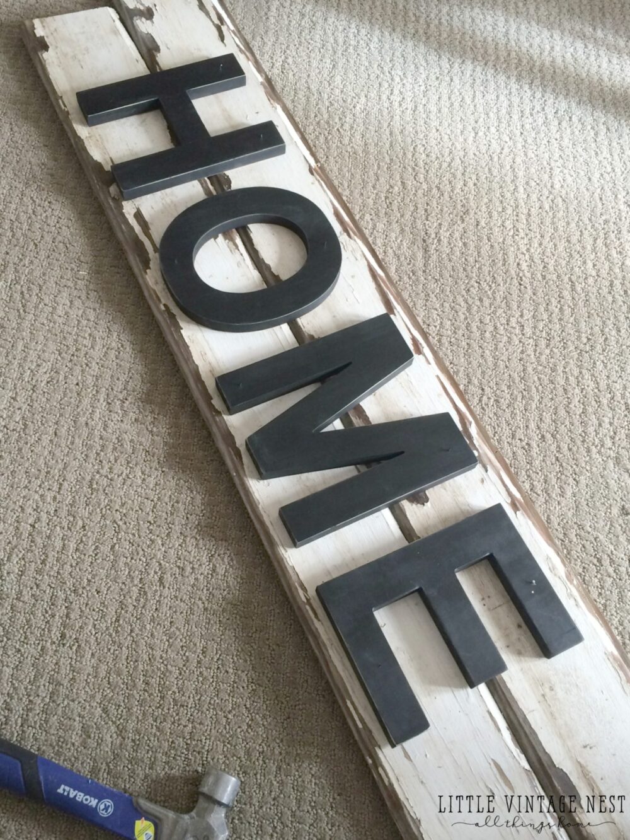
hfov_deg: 48.2
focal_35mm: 29
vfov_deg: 61.7
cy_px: 420
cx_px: 315
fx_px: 704
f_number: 2.2
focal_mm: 4.15
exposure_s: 1/30
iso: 40
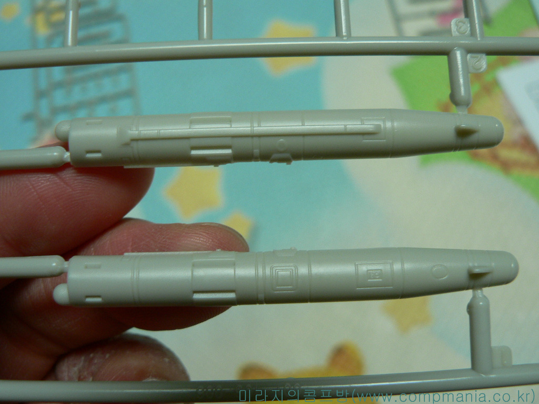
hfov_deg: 51.4
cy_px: 202
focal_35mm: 36
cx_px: 270
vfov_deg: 39.7
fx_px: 561
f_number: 2.8
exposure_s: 1/30
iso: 150
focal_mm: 6
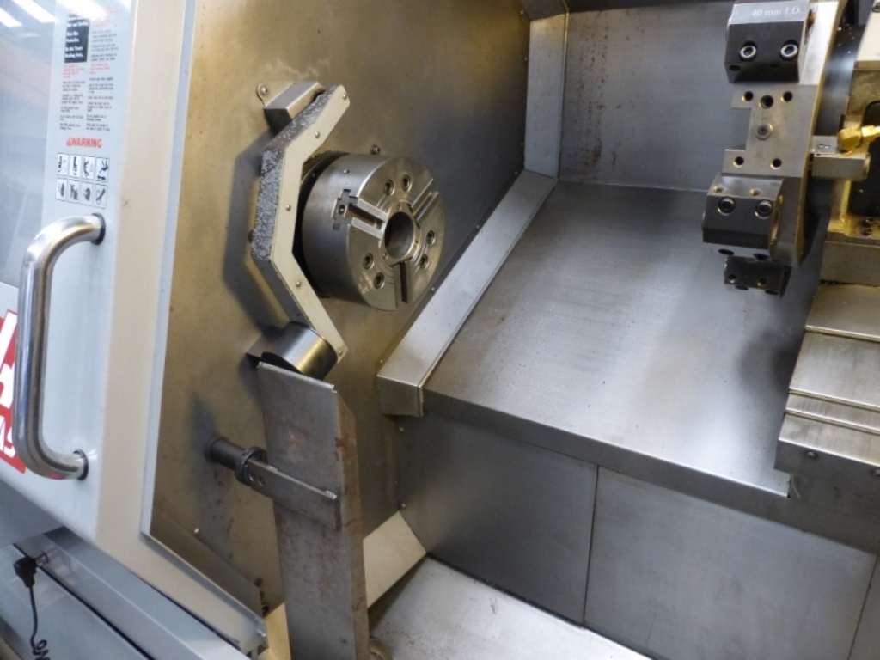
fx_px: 636
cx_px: 440
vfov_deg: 54.9
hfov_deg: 69.4
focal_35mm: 25
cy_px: 330
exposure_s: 1/8
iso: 400
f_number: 3.3
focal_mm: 4.3
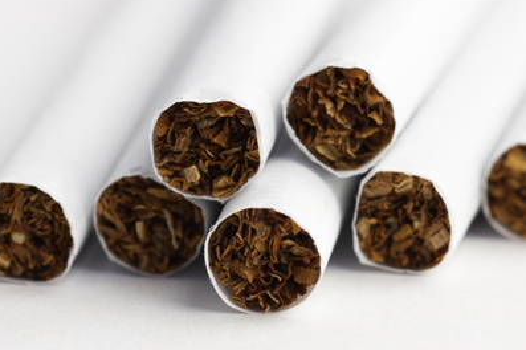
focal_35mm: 169
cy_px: 178
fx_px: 2460
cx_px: 254
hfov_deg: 12.2
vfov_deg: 8.1
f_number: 16
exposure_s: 1/8
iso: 200
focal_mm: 105
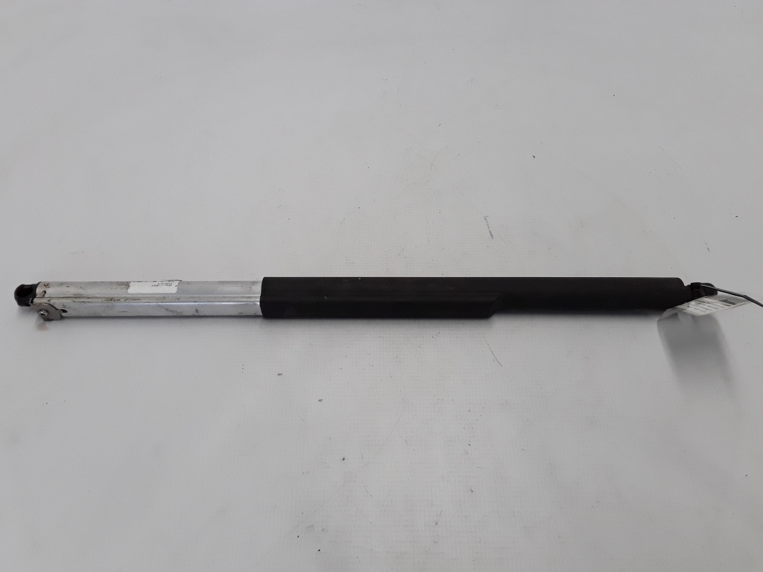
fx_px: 595
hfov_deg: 65.3
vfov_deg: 51.4
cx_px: 382
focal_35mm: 27
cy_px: 286
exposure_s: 1/100
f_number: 1.9
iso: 80
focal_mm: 2.91
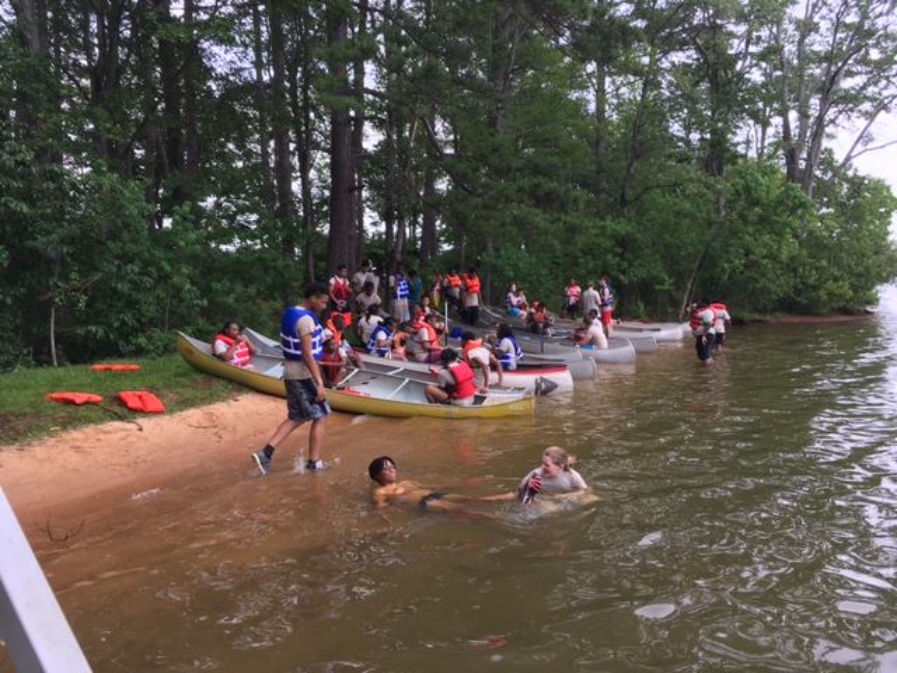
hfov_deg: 61.7
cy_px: 336
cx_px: 448
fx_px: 751
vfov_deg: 48.2
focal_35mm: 29
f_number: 2.2
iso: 25
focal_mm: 4.15
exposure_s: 1/237
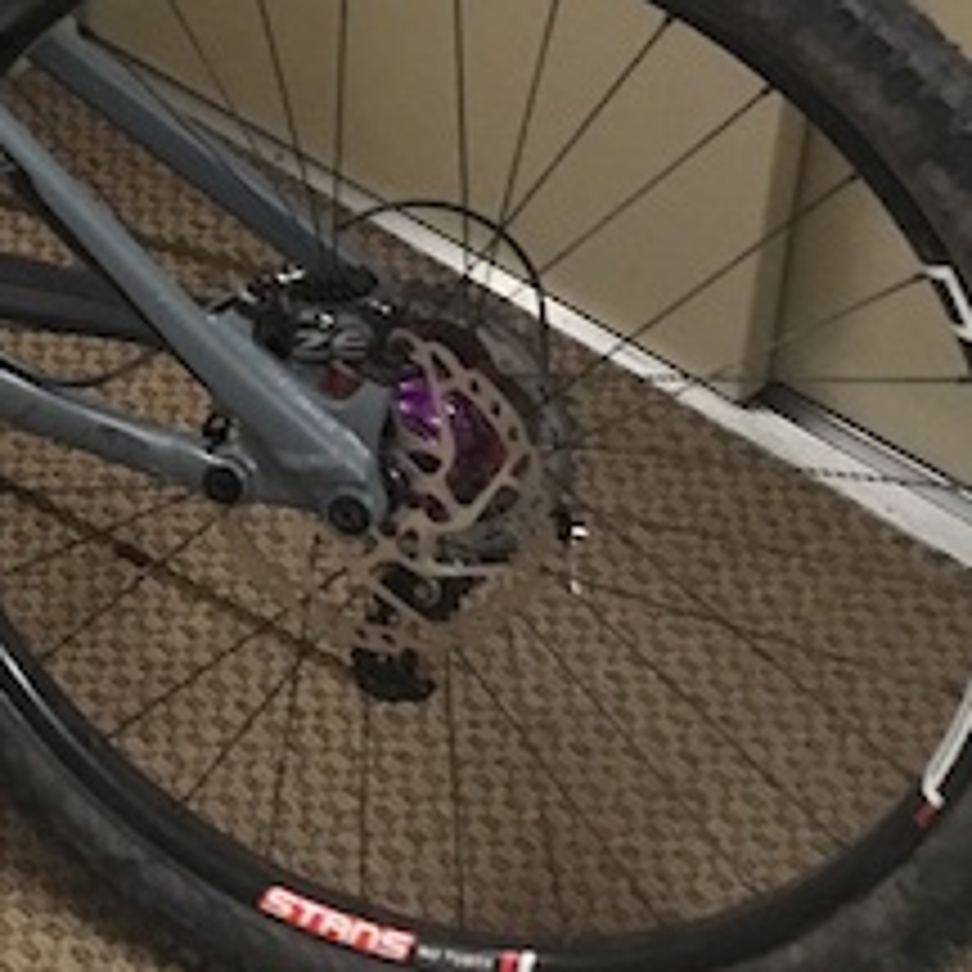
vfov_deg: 17.6
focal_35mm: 95
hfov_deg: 16.9
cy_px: -130
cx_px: -392
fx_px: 3018
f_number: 2.2
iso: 200
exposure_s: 1/20
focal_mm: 4.15
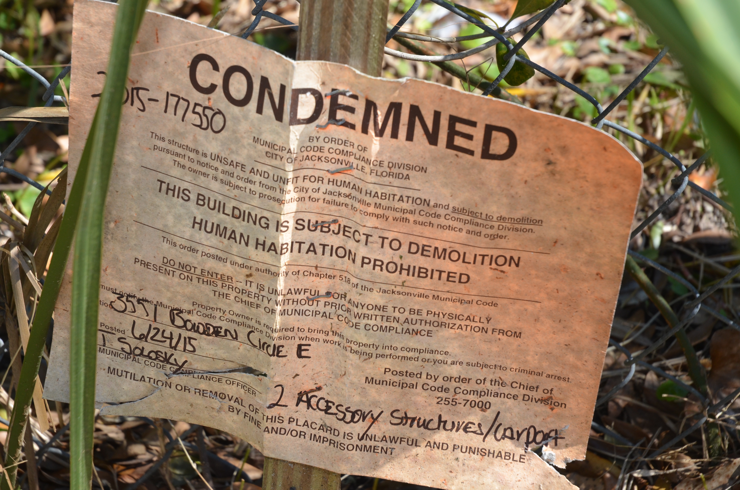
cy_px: 245
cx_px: 370
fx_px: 1908
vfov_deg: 14.6
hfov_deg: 22.0
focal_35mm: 93
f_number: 9
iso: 320
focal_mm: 62
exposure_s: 1/250
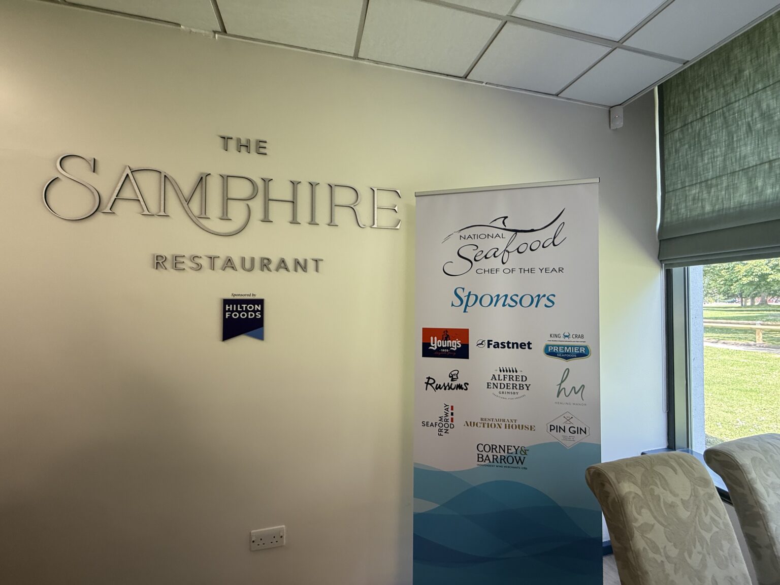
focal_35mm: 14
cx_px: 390
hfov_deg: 102.1
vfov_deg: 85.7
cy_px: 292
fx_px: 315
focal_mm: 2.22
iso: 125
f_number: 2.2
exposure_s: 1/99
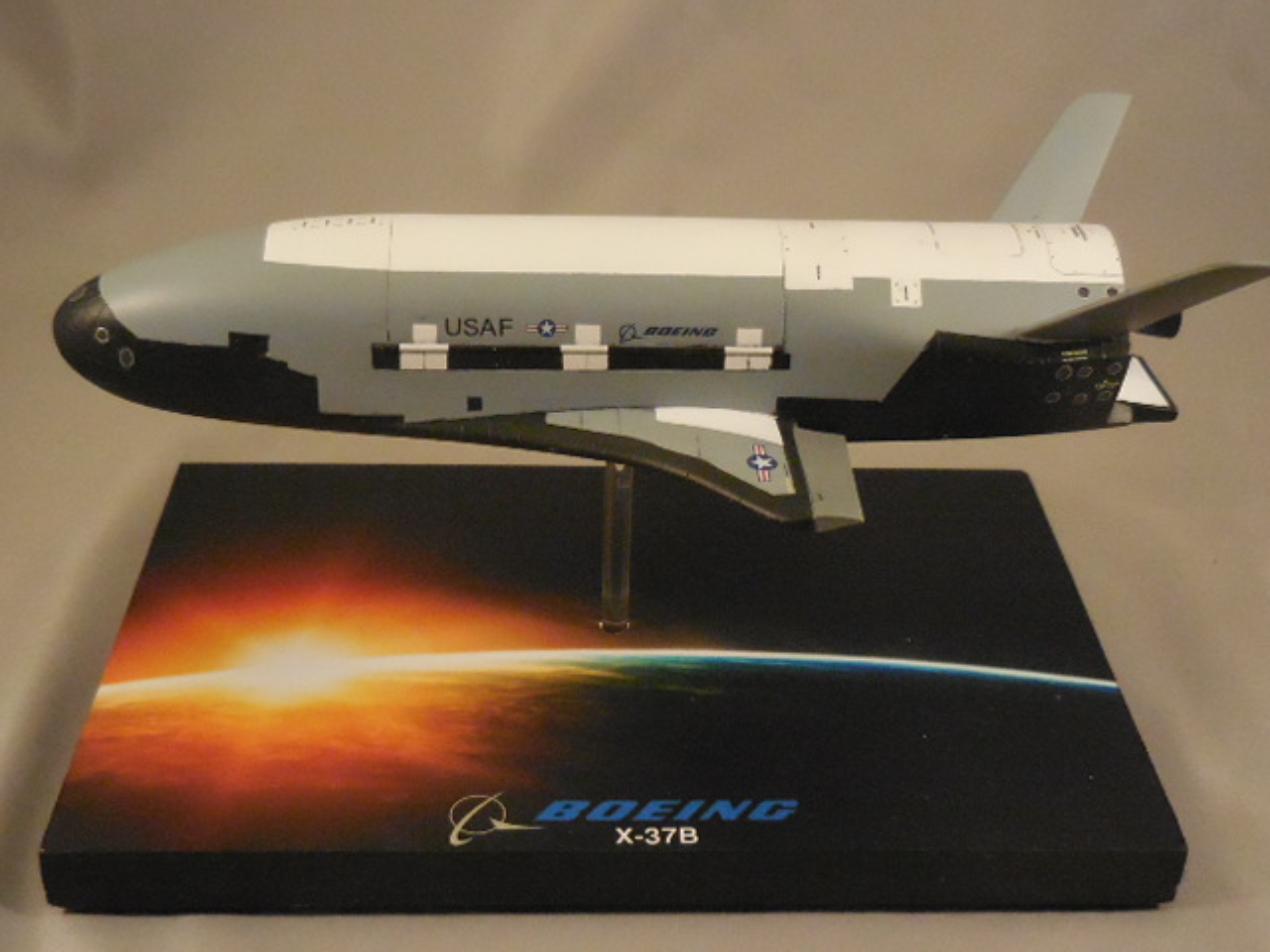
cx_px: 635
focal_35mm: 45
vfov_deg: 32.2
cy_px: 476
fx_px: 1651
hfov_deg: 42.1
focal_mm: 8.1
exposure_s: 1/60
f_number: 8.4
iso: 1600
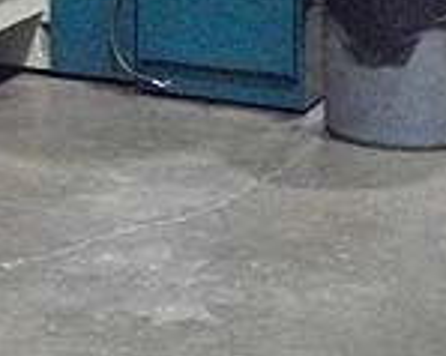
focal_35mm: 126
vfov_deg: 11.3
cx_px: -353
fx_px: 1662
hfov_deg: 13.7
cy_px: -308
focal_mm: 5.7
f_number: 2.9
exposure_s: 1/25
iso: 640
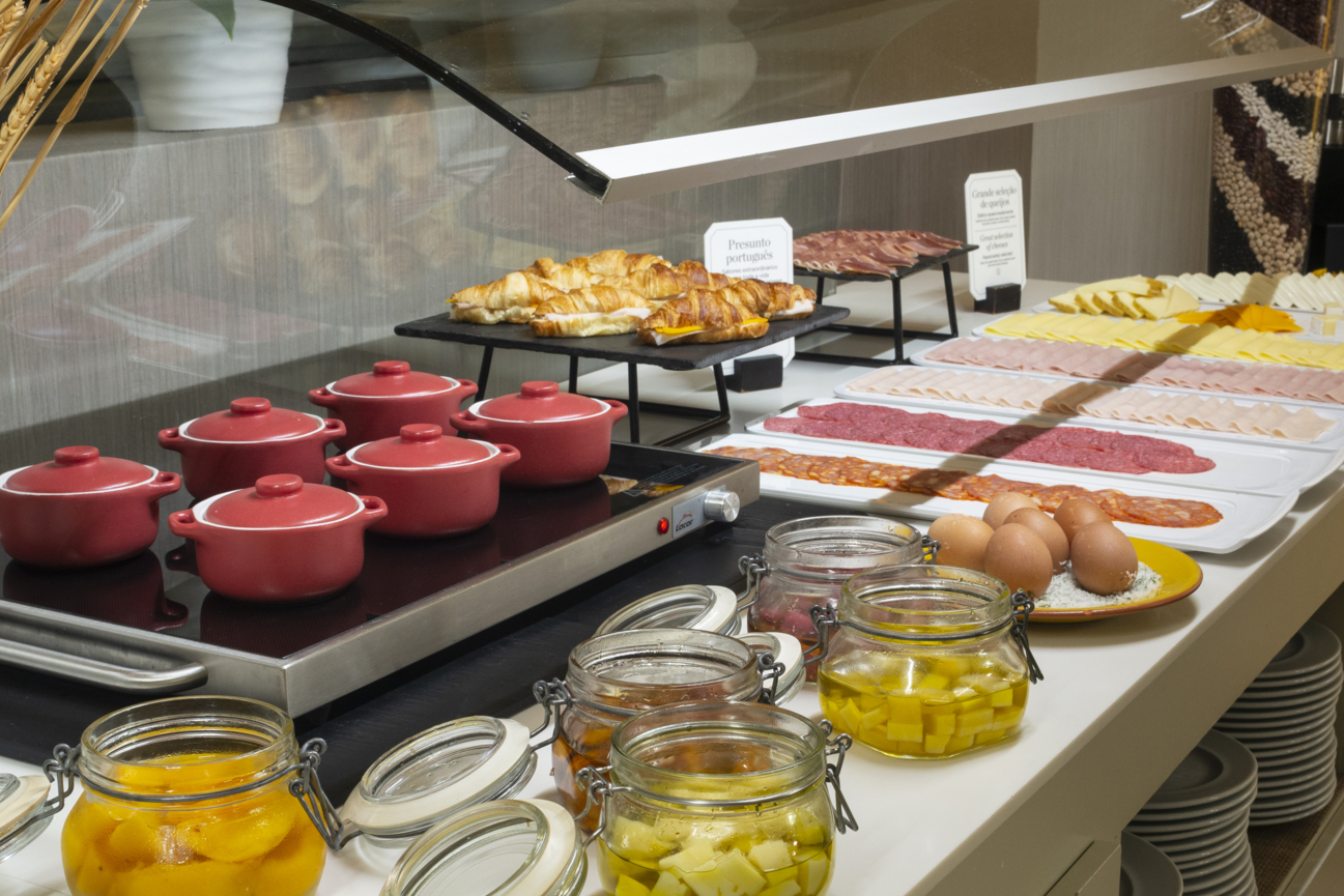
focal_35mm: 54
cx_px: 608
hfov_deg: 36.8
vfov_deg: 25.0
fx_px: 2016
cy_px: 518
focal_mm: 35
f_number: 16
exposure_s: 1/4
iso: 640
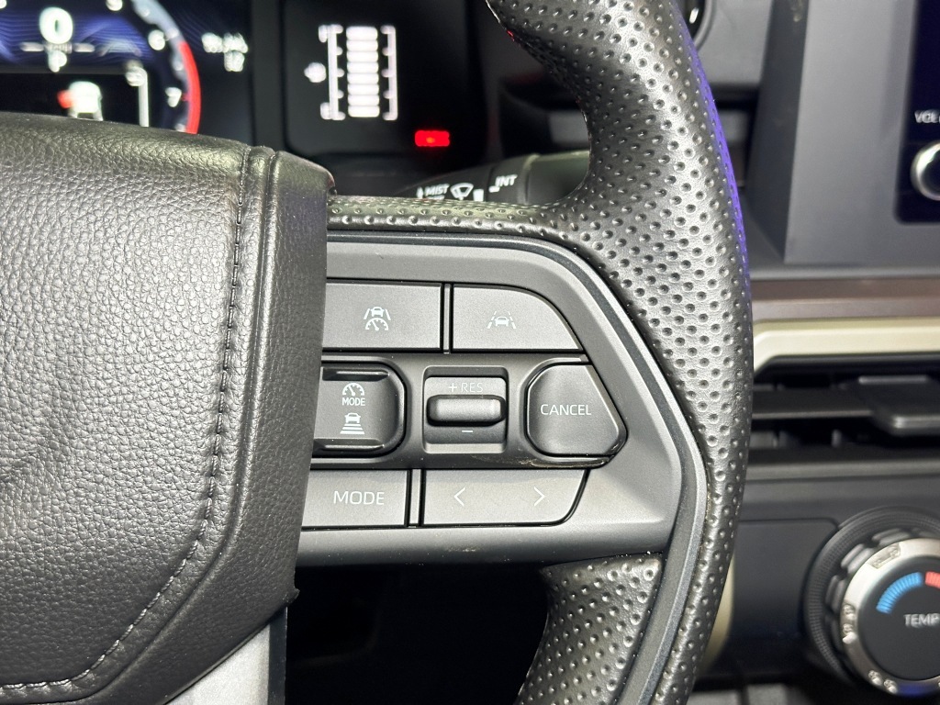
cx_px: 470
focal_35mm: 48
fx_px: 1303
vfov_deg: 30.3
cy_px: 352
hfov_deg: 39.7
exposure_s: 1/40
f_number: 1.78
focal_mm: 6.86
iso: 400
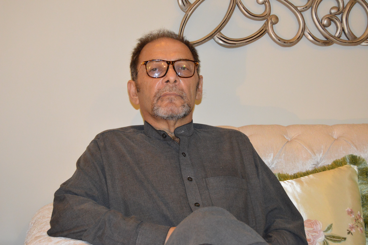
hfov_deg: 31.9
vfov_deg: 21.5
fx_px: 643
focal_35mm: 63
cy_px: 122
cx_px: 184
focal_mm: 42
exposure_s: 1/60
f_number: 5
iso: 3200
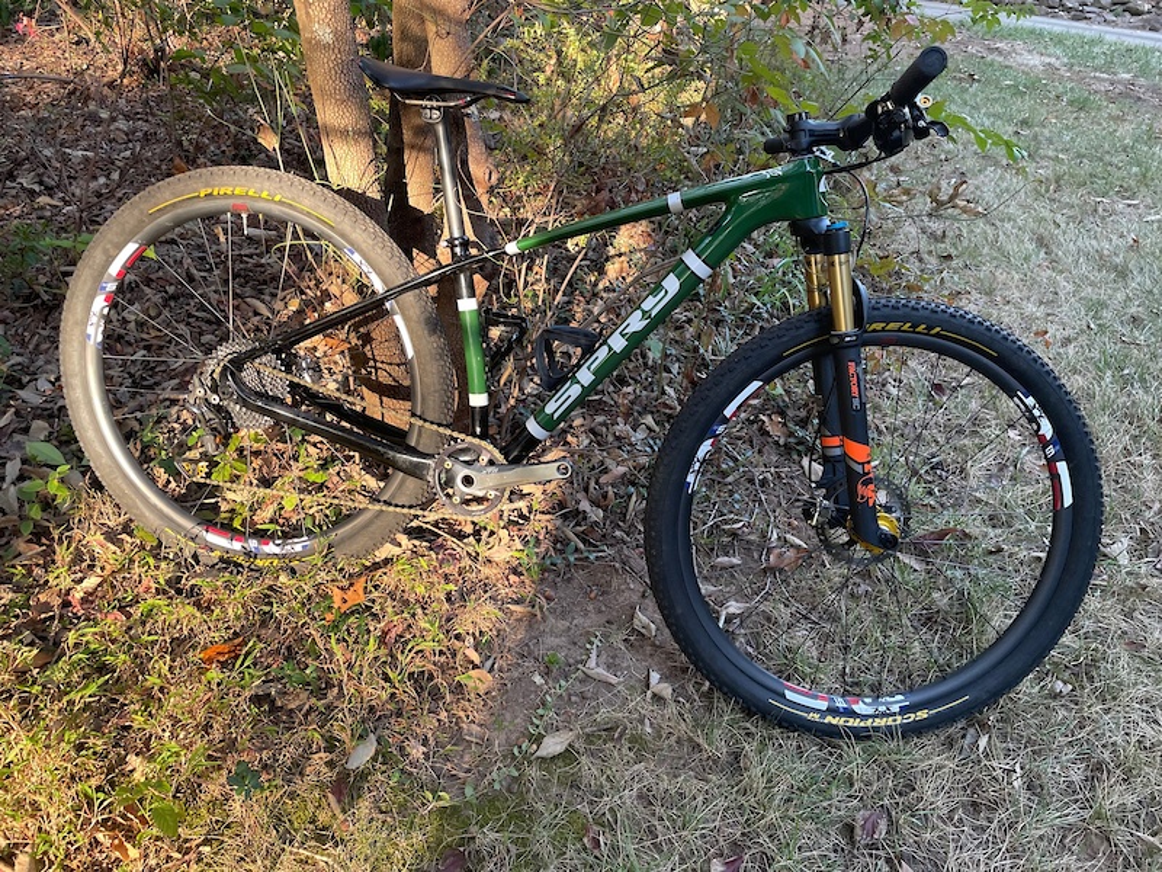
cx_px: 581
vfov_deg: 53.1
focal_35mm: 26
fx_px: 873
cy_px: 436
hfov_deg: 67.3
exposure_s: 1/121
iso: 125
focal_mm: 4.2
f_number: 1.6
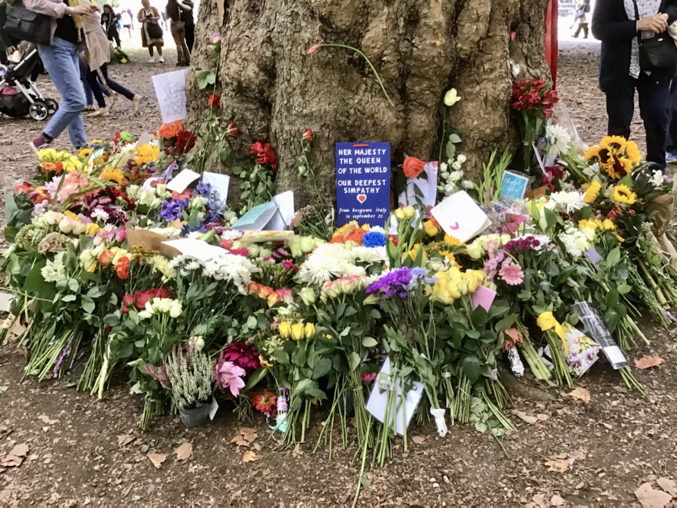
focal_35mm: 31
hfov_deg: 58.4
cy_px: 254
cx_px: 338
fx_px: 606
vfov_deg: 45.4
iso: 50
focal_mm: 3.3
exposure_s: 1/33
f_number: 2.4
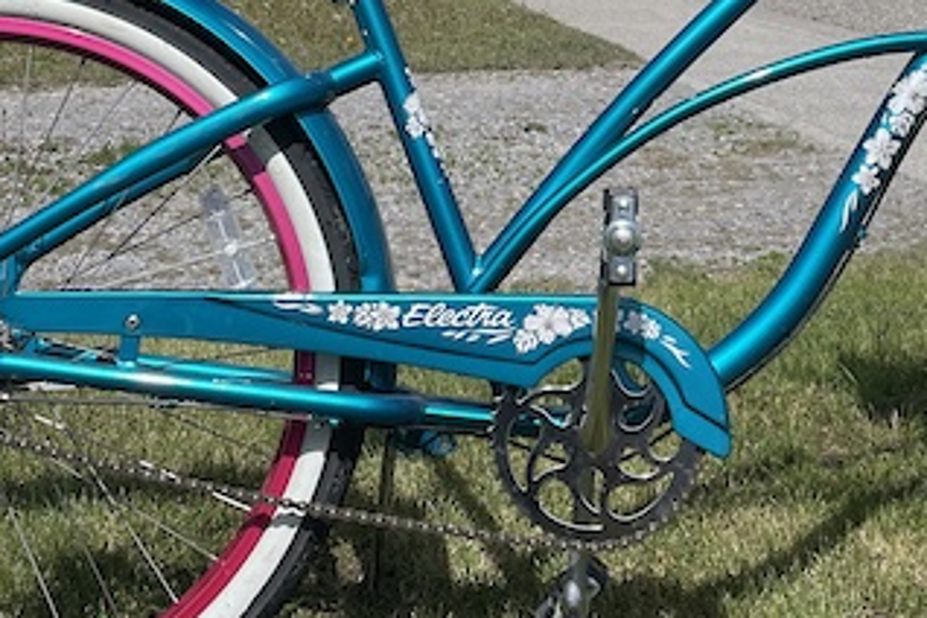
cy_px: 17
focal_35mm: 68
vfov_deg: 19.5
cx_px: 656
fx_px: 1751
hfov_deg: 29.3
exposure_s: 1/3861
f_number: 1.6
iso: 32
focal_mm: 4.2
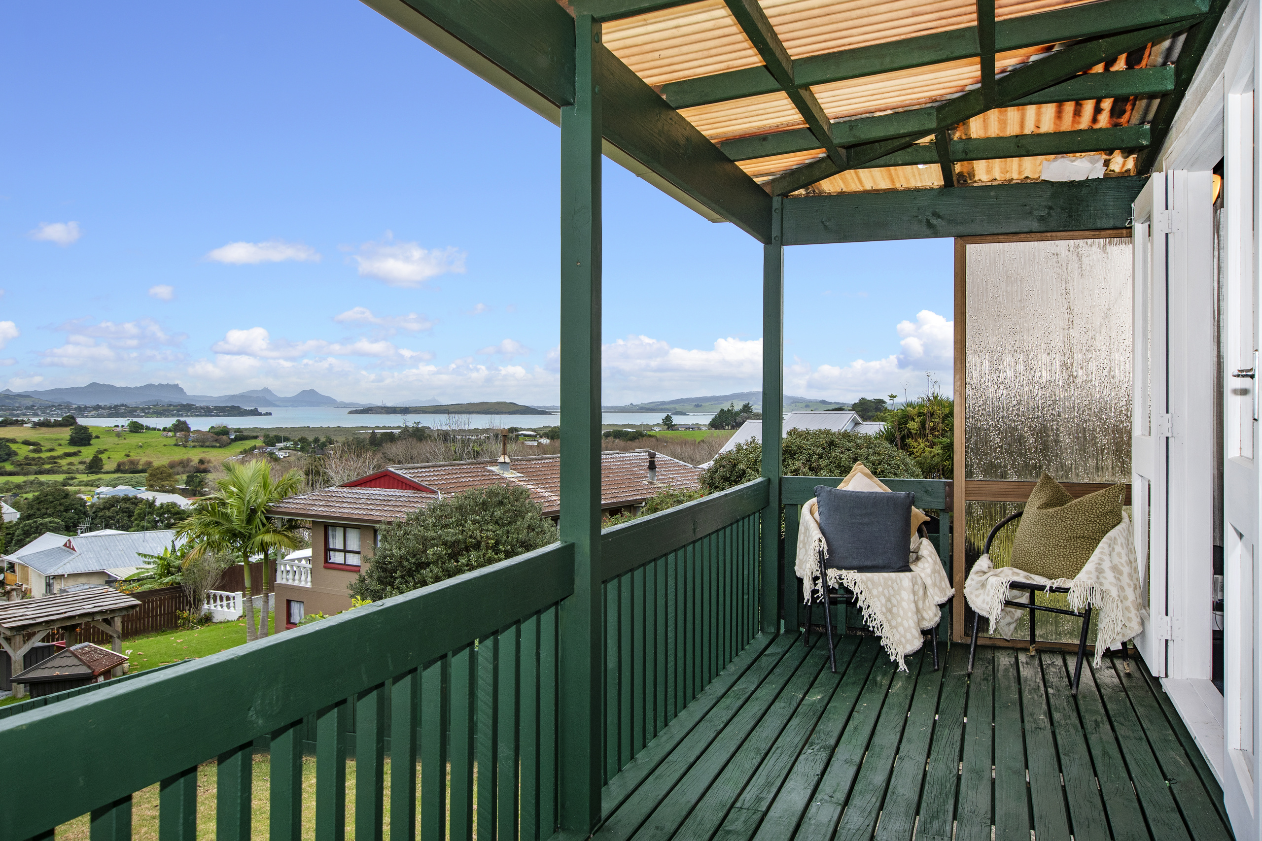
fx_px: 1052
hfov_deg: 61.9
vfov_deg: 43.6
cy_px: 420
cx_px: 631
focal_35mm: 30
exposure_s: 1/160
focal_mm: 20
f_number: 8
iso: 250
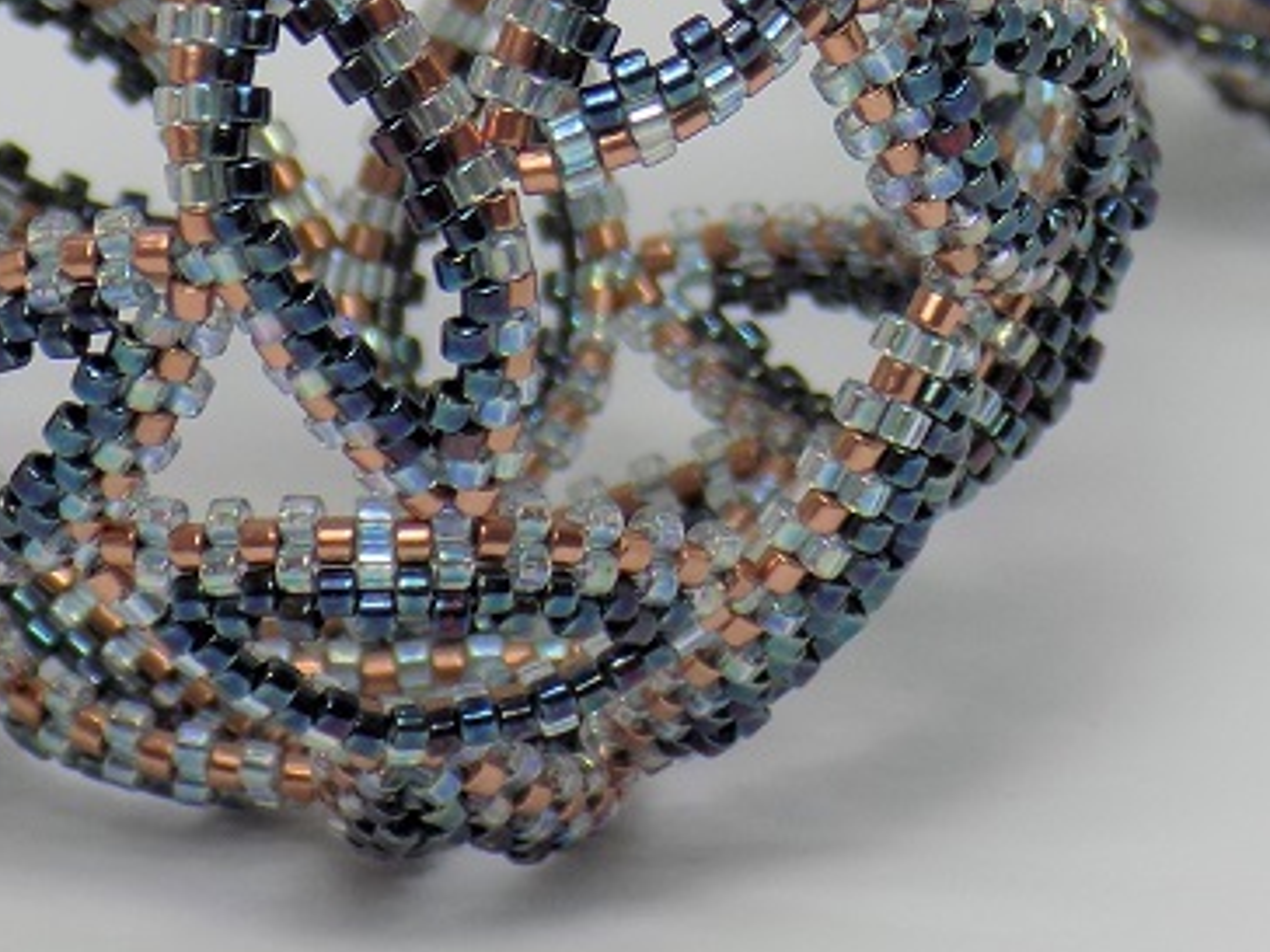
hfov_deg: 7.0
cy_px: -103
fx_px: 10419
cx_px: 1019
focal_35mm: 284
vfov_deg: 5.2
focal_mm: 20.9
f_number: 4.8
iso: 80
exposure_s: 1/100
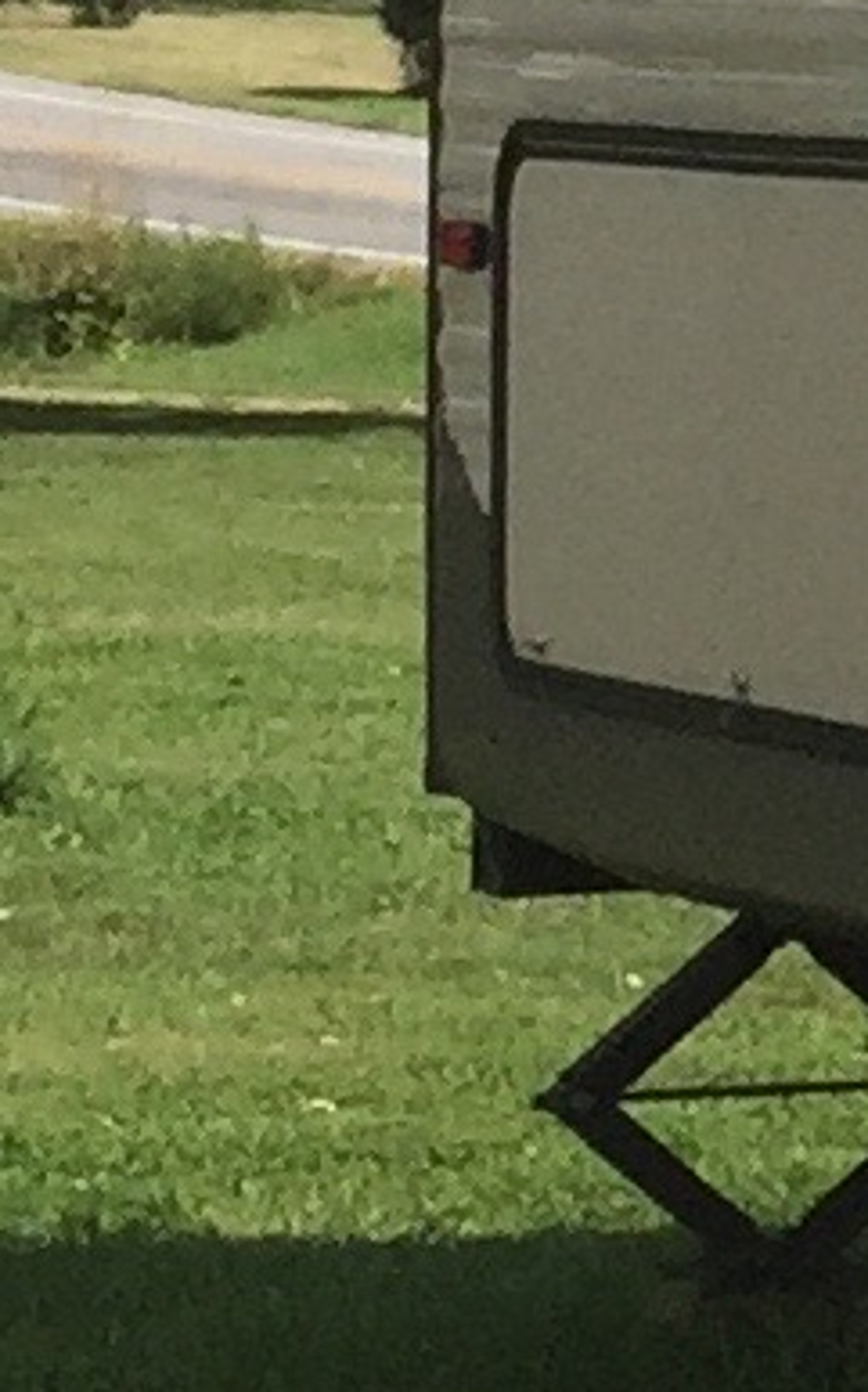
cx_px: 3728
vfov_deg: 8.0
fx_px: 9848
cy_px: -61
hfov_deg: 4.5
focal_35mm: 260
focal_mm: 4.15
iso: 32
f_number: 2.2
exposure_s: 1/2475
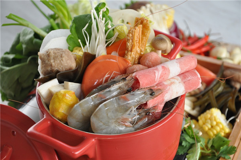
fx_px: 622
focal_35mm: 93
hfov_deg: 21.9
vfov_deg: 14.7
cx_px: 120
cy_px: 80
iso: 320
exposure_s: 1/50
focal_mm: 62
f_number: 5.3
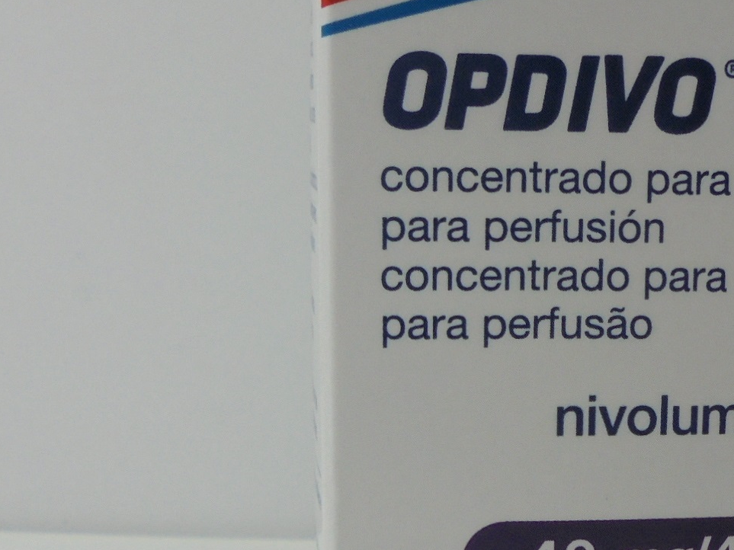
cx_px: 570
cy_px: 420
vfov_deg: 20.8
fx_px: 1484
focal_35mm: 70
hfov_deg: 27.3
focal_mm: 4.6
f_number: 3.5
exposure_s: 1/30
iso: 100
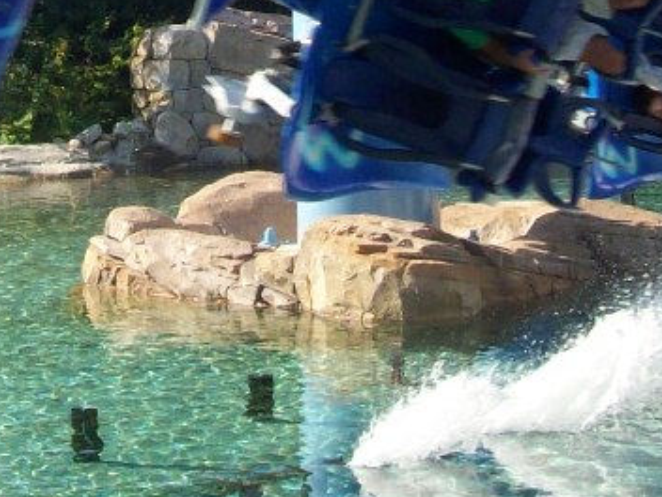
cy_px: -210
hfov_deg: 15.3
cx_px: 101
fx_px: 2448
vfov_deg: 11.2
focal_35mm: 128
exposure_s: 1/259
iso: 80
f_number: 4.8
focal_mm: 6
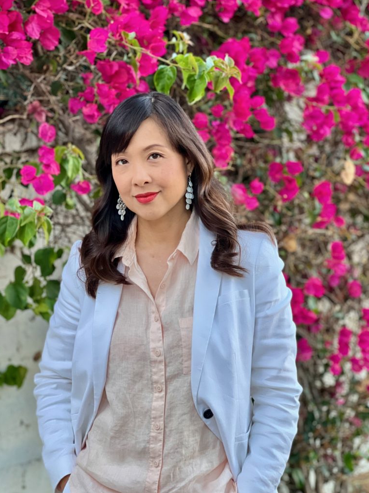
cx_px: 185
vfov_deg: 25.0
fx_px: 1109
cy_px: 244
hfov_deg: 18.9
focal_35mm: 78
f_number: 2.8
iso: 200
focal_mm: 9
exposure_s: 1/121
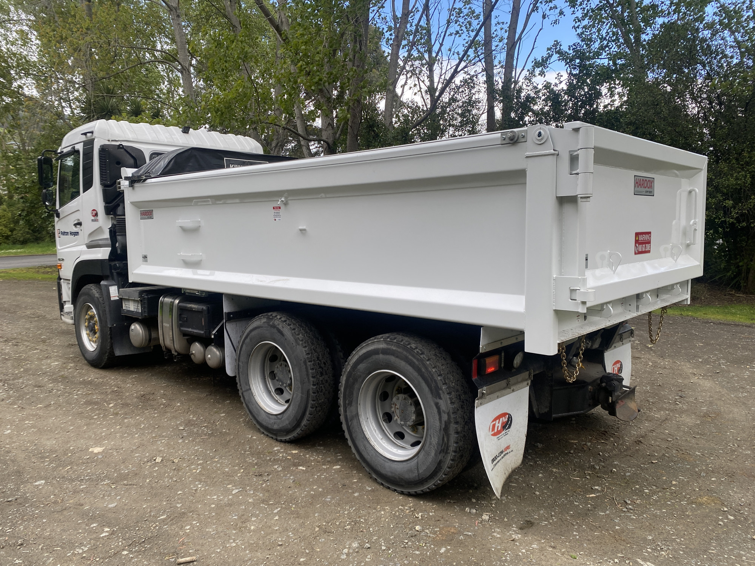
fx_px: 567
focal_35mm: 26
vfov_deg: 53.1
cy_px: 283
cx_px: 378
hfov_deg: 67.3
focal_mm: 4.25
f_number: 1.8
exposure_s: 1/560
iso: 32
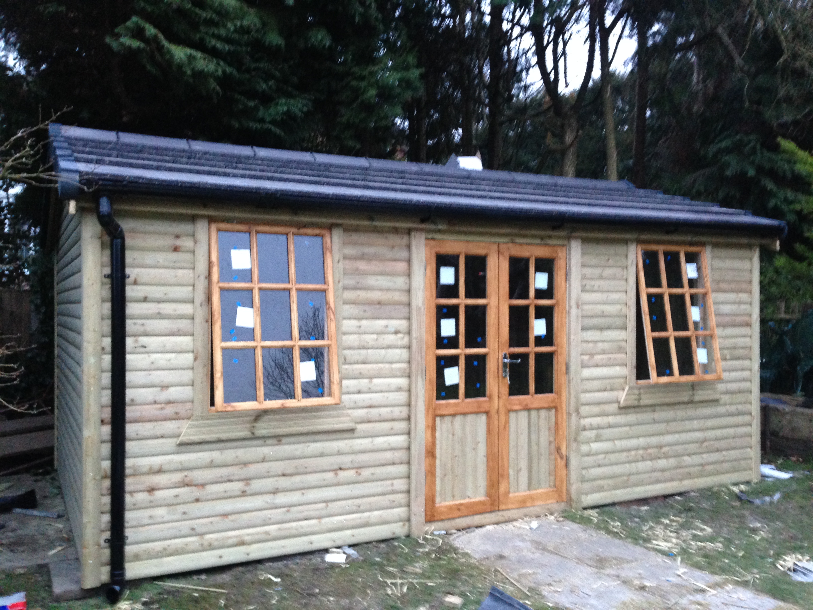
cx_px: 406
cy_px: 305
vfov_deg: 42.9
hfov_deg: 55.4
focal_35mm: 33
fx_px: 775
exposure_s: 1/20
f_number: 2.4
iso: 320
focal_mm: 4.12
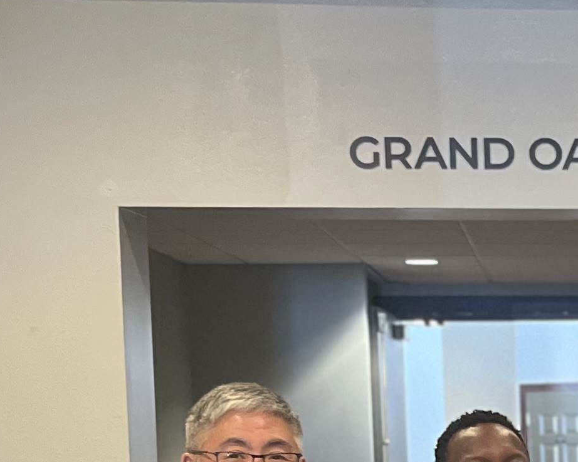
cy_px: 641
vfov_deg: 13.3
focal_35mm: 111
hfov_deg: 16.2
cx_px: 794
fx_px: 1898
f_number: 1.6
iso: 500
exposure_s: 1/40
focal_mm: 5.1
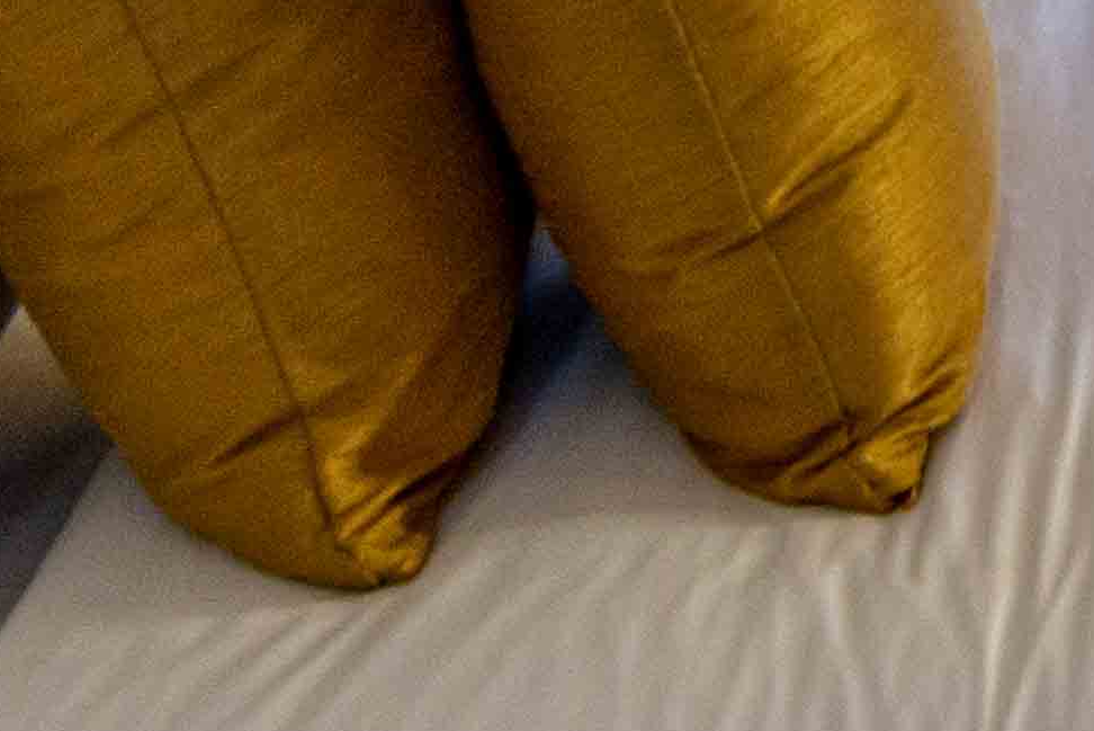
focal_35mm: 106
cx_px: 1883
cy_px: -613
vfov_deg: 11.9
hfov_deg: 16.5
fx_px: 3223
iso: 400
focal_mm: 14
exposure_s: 1/8
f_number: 9
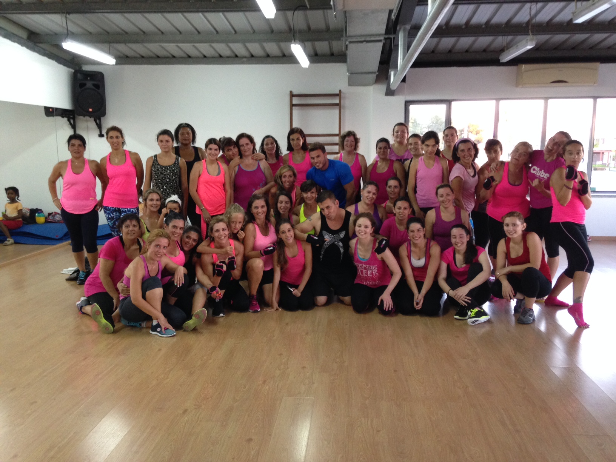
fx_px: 587
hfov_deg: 55.4
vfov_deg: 42.9
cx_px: 308
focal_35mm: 33
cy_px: 231
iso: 200
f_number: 2.4
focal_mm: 4.12
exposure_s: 1/20
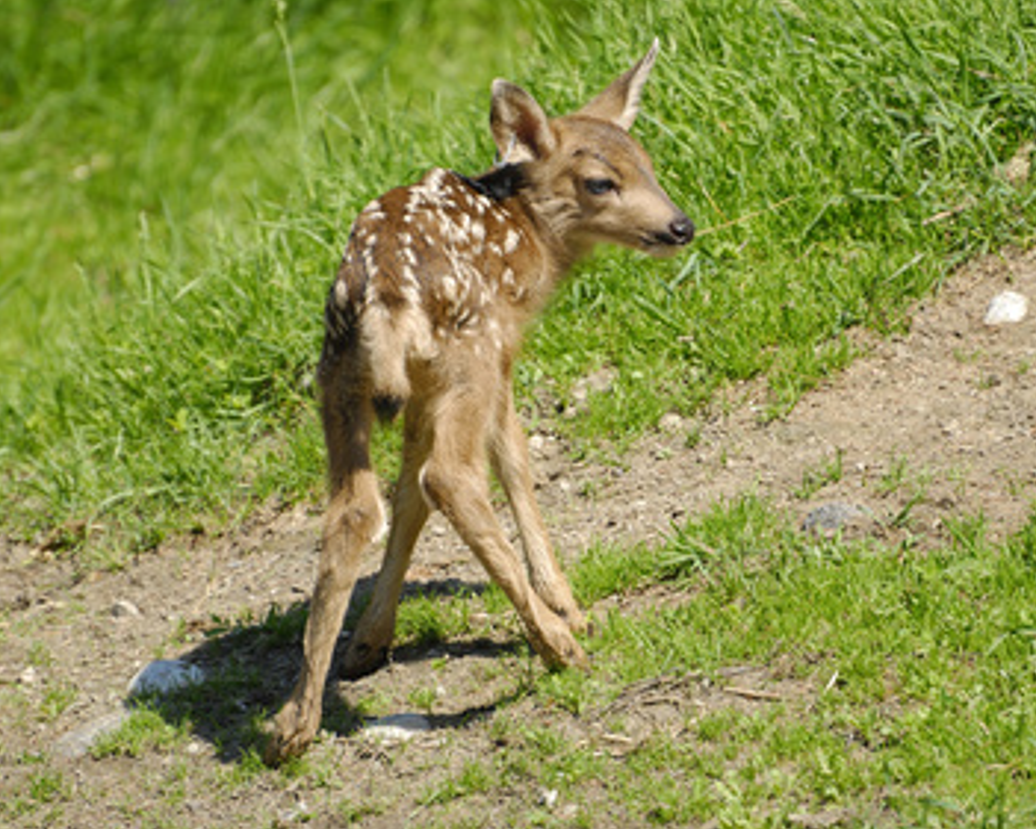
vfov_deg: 3.0
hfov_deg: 3.8
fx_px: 15642
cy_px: 414
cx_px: 550
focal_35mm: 510
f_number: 5.6
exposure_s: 1/200
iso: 125
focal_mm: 300
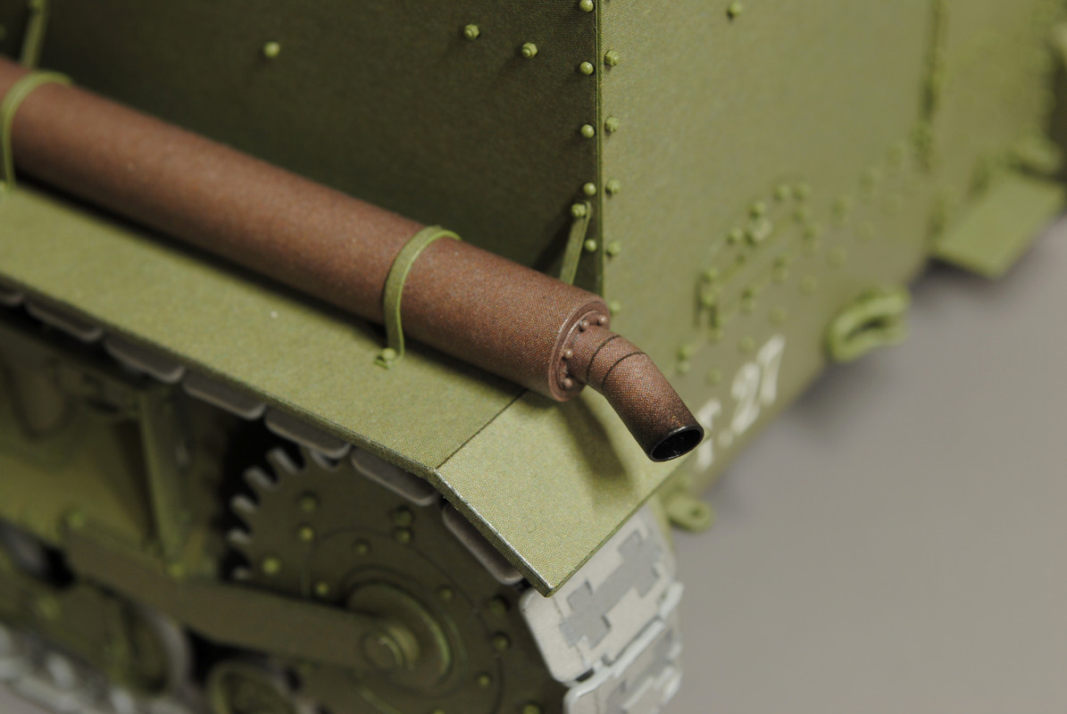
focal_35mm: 82
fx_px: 2448
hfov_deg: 24.6
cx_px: 534
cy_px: 357
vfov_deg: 16.6
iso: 100
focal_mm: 55
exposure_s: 1.6
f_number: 11
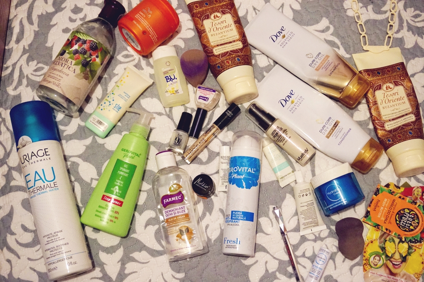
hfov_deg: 42.3
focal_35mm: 46
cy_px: 141
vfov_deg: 28.9
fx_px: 547
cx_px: 212
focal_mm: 31
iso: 3200
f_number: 5
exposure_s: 1/125
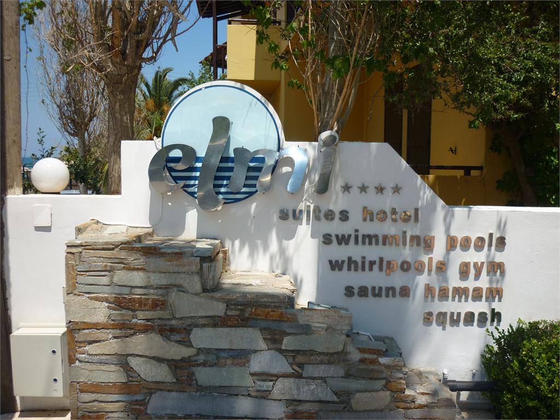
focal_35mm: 36
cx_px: 280
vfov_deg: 39.7
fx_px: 582
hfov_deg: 51.4
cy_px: 210
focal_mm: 5.9
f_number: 8
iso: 100
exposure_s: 1/250
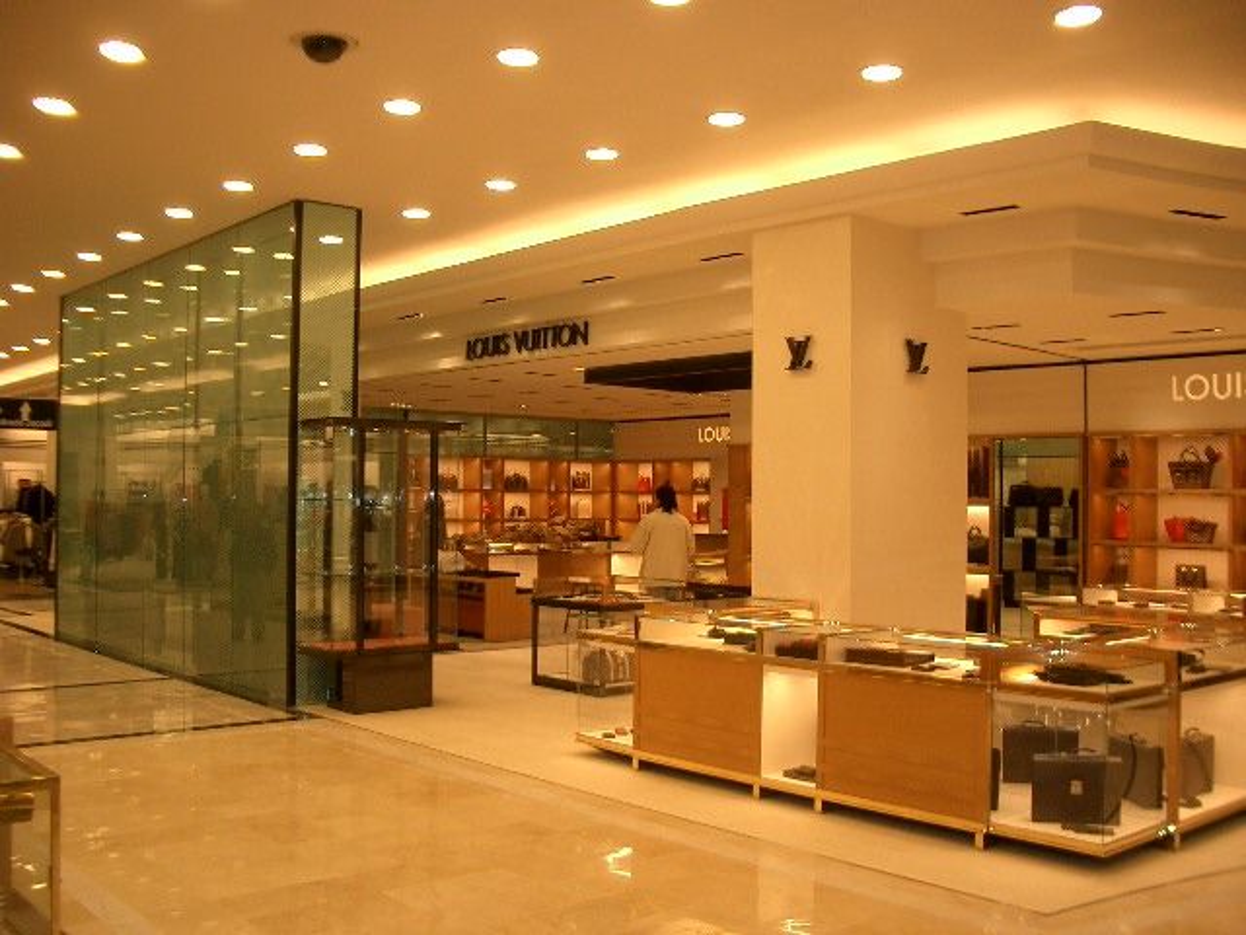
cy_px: 468
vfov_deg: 40.7
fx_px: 1260
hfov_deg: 52.6
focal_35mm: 35
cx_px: 623
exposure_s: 1/60
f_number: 2.6
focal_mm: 5.8
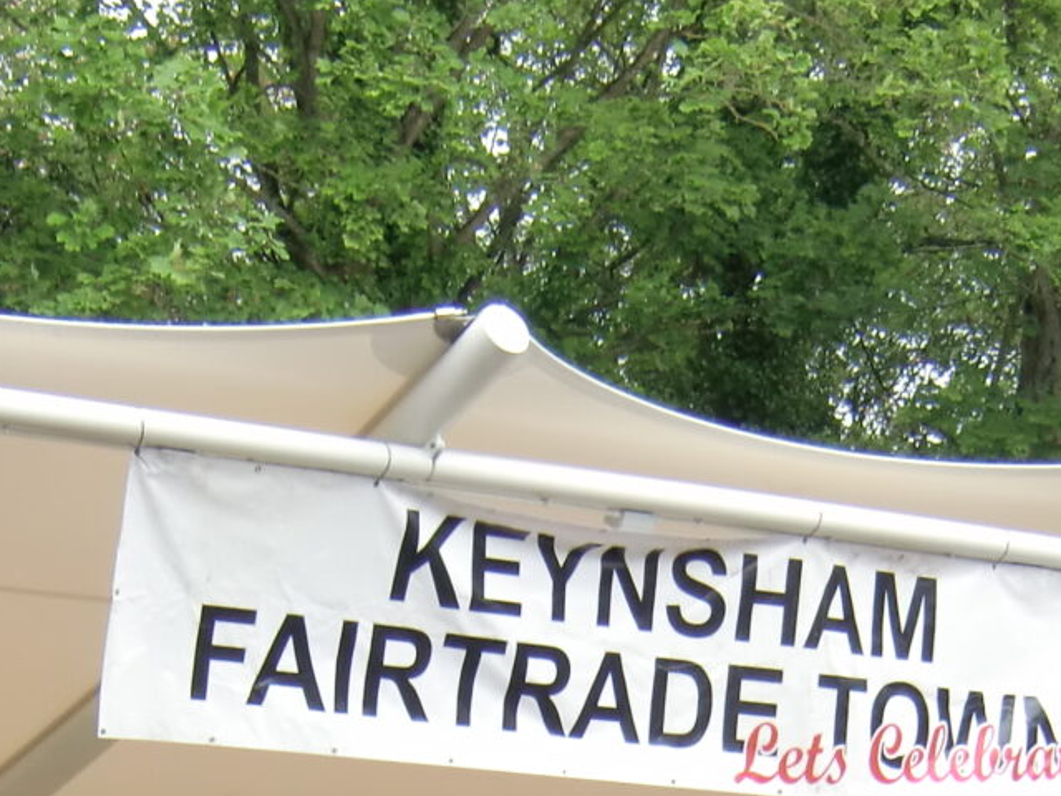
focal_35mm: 128
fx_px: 3923
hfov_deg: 15.4
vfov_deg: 11.1
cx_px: 612
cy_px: 1257
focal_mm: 7.1
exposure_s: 1/60
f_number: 3.8
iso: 64
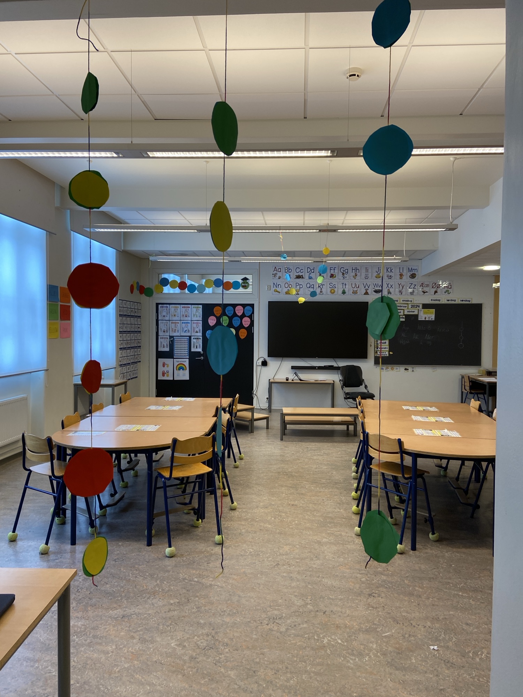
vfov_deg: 67.3
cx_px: 262
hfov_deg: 53.1
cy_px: 348
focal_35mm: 26
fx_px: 524
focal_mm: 4.25
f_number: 1.8
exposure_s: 1/100
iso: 100
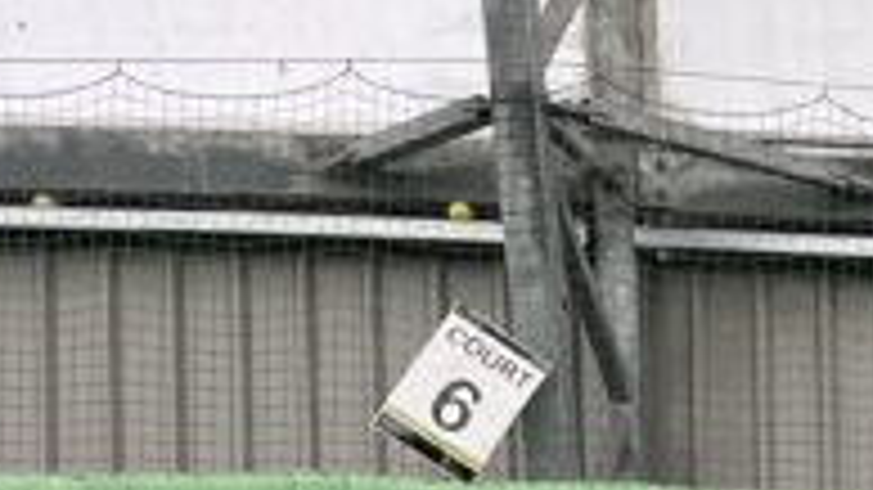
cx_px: 1656
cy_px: 1065
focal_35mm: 112
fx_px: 2592
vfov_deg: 9.8
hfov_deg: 15.8
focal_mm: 5.1
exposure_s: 1/121
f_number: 1.6
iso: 125
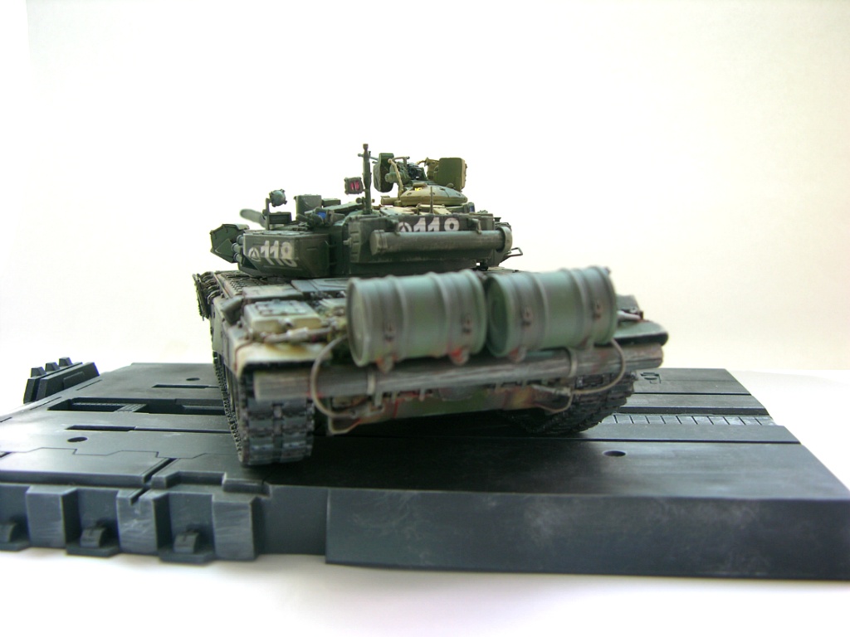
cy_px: 318
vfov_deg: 40.7
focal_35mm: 35
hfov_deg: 52.6
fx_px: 859
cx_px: 425
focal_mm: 8.9
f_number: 2.8
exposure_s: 1/15.9
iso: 50
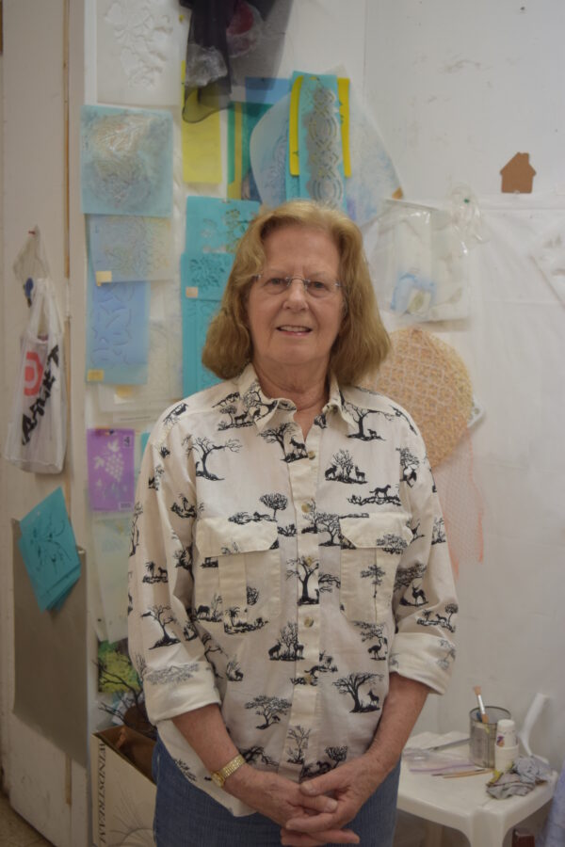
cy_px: 424
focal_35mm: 51
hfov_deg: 26.5
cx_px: 282
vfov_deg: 38.9
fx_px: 1201
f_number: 4.5
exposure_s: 1/80
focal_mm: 34
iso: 400
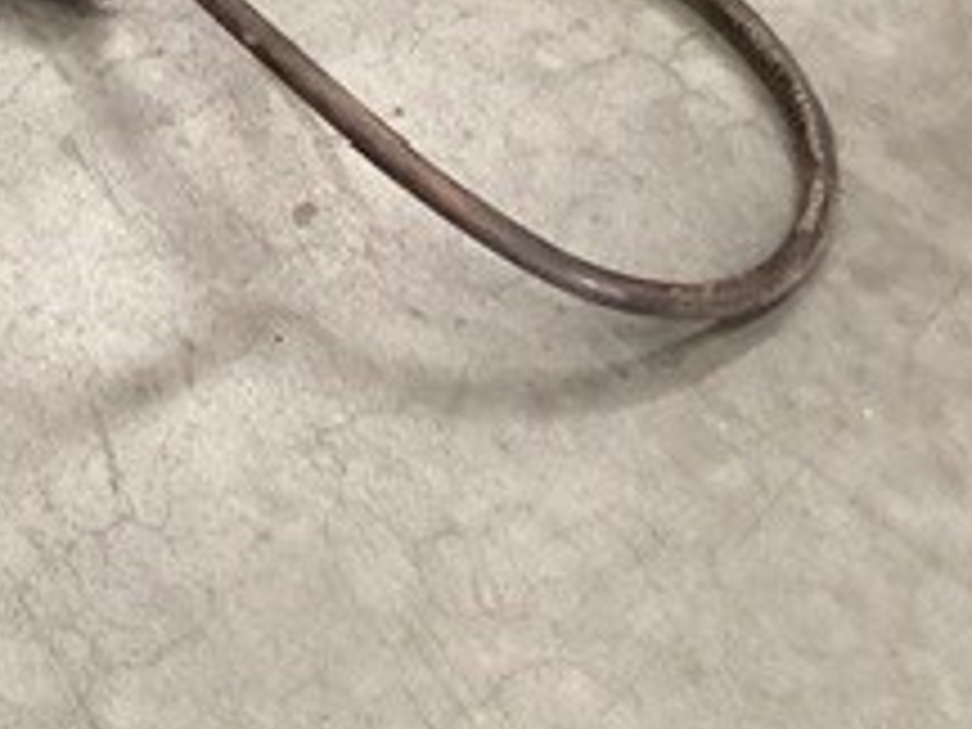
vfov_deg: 15.0
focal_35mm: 92
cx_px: -261
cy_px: -338
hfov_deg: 19.7
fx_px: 2583
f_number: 2.4
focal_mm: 3.3
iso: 320
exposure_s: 1/50
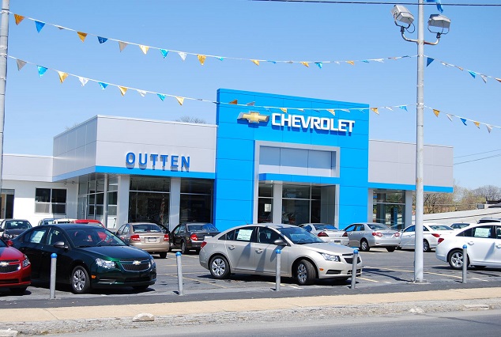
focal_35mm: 57
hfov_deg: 35.0
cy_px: 168
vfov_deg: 23.9
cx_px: 250
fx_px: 795
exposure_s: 1/250
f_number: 8
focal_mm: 38
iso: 100
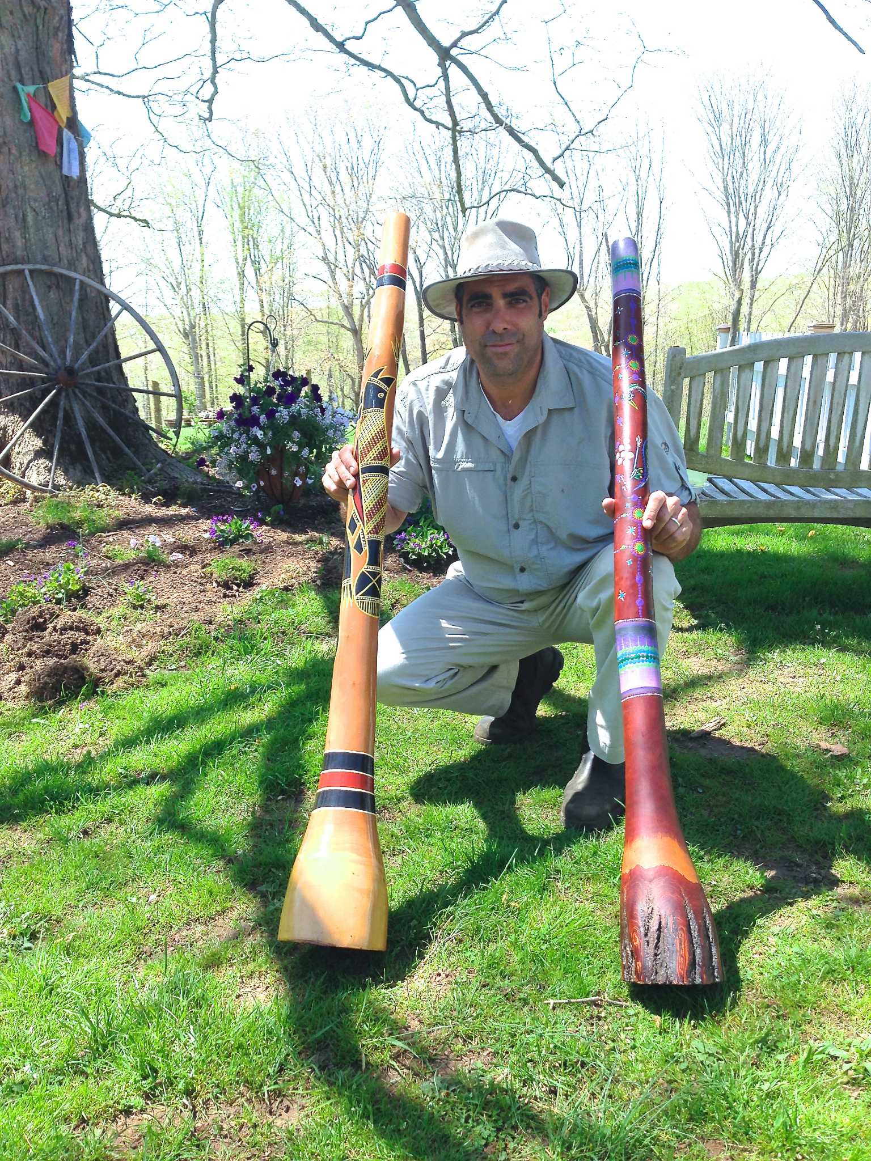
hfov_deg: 42.9
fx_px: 1107
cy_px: 580
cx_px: 436
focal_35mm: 33
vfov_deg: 55.4
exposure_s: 1/411
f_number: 2.4
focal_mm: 4.12
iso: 50
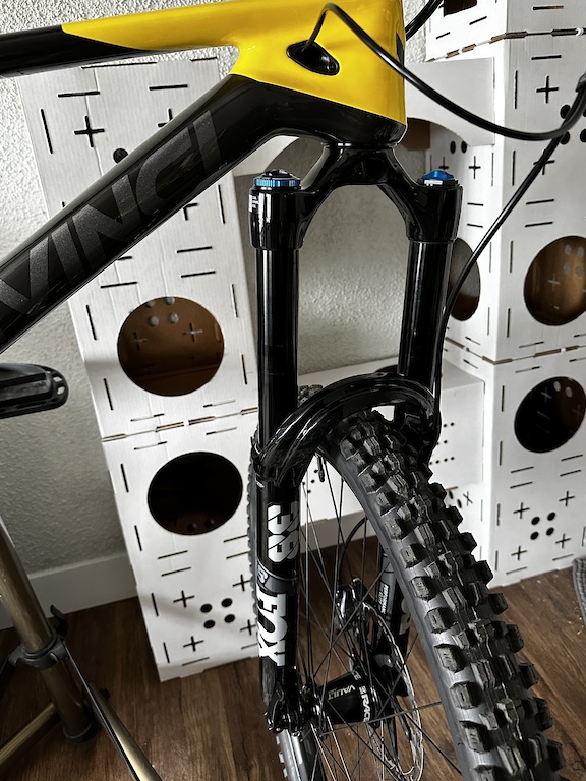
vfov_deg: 69.4
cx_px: 297
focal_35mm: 25
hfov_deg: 54.9
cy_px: 383
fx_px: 564
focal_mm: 6.86
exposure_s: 1/60
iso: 400
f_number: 1.78
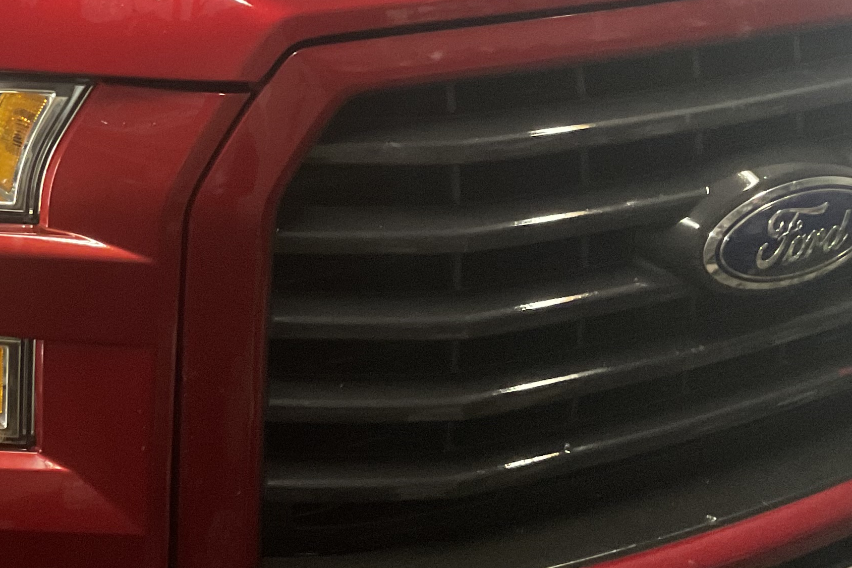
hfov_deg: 27.0
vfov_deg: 18.6
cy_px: 62
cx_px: 62
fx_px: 1704
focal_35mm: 72
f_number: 1.8
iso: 250
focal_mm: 3
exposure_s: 1/40
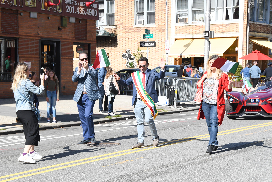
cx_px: 136
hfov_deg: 24.2
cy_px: 91
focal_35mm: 84
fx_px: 635
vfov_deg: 16.3
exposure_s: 1/1250
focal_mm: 56
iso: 1250
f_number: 10
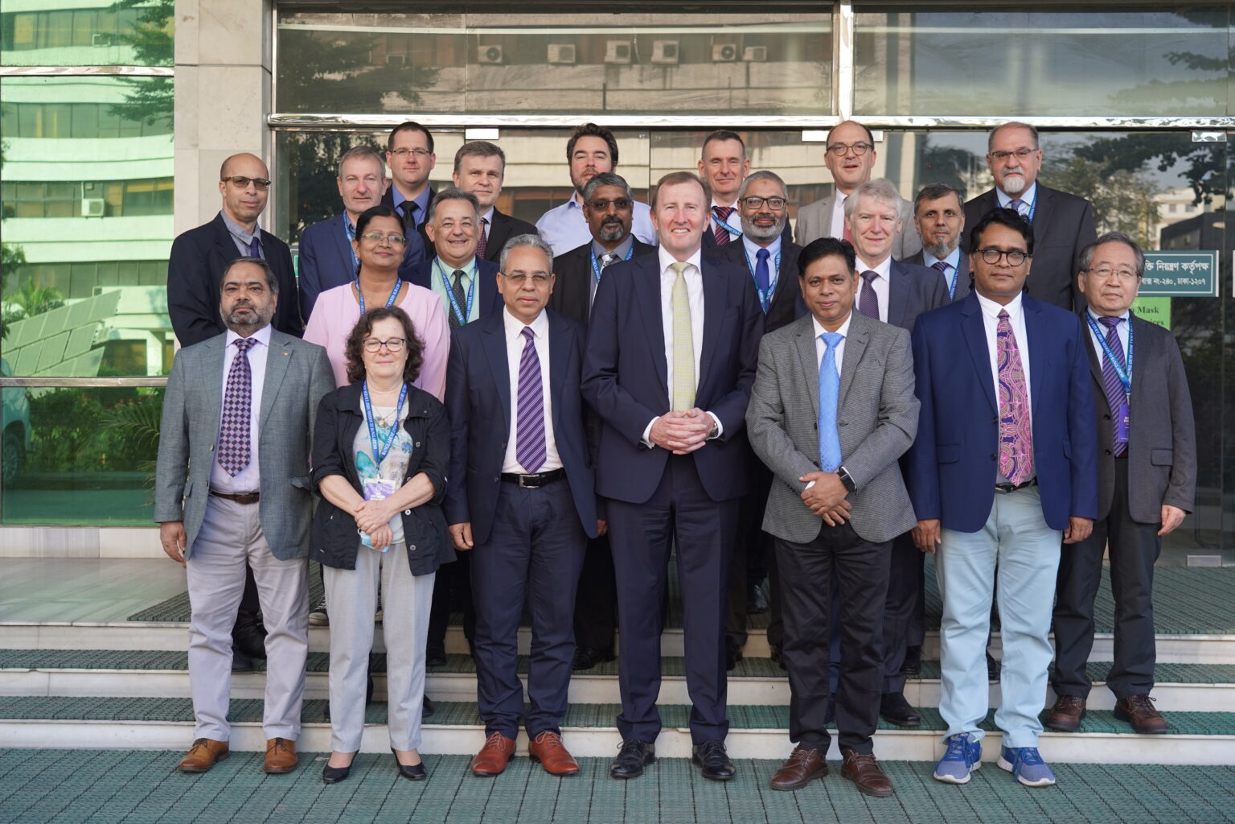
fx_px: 1475
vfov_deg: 31.2
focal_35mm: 43
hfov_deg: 45.4
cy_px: 412
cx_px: 618
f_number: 4
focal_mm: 43
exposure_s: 1/160
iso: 250
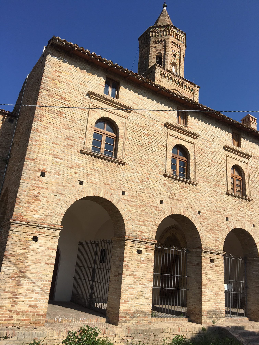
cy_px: 172
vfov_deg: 61.7
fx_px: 289
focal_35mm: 29
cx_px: 130
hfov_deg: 48.2
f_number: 2.2
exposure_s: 1/2079
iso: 25
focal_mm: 4.15
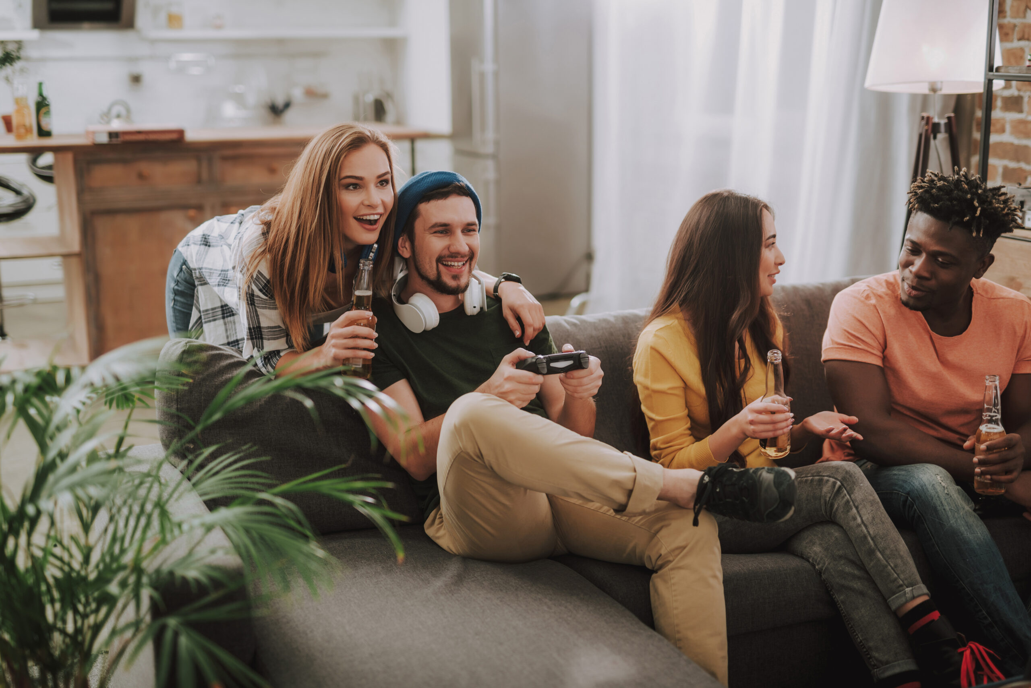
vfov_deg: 27.0
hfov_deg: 39.6
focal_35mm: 50
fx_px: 1432
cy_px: 344
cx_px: 516
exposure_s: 1/200
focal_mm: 50
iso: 125
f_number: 1.8
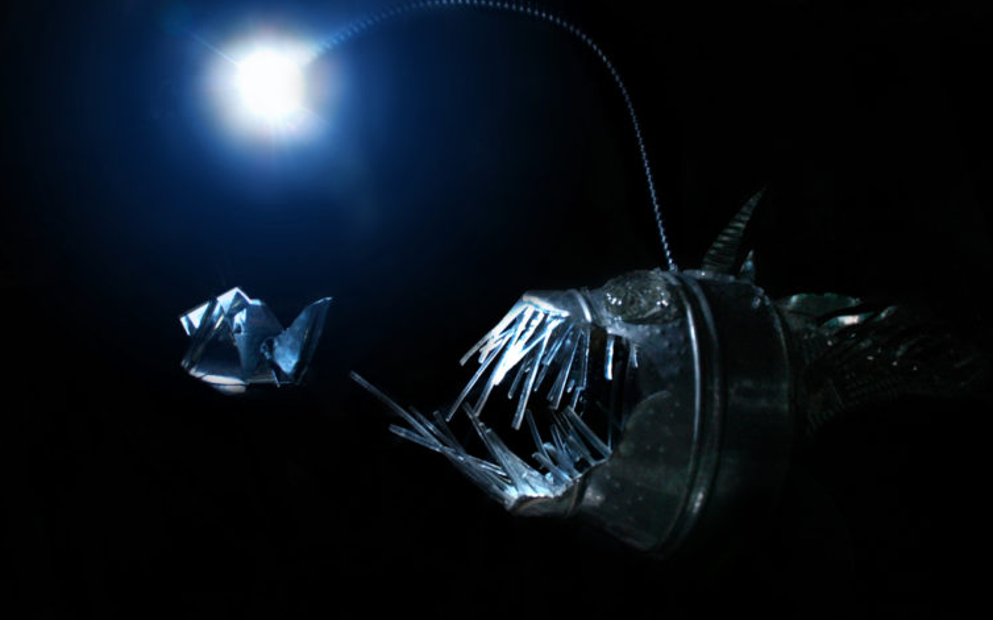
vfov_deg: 44.5
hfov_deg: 66.5
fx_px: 758
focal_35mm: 28
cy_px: 327
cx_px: 498
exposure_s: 10
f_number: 3.5
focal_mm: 18
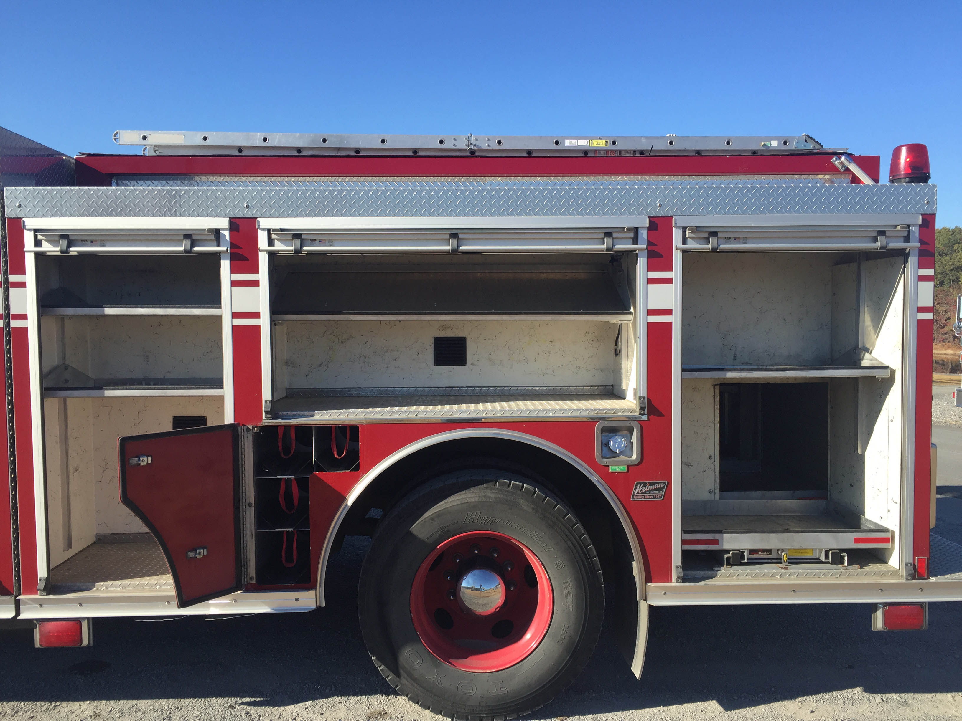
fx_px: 806
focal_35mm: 29
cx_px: 481
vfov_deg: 48.2
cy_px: 360
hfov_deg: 61.7
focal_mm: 4.15
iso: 32
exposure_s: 1/1099
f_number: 2.2
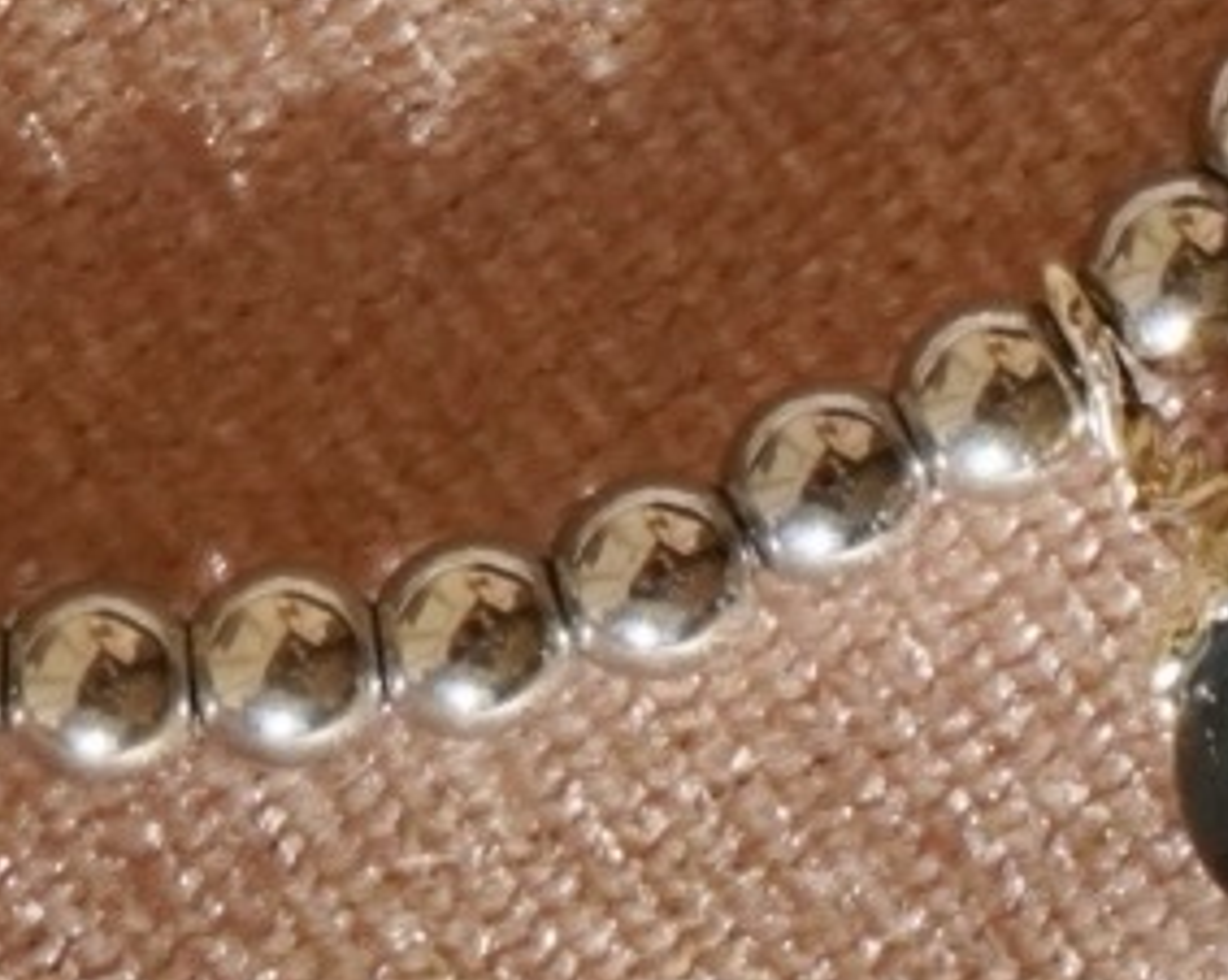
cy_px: -56
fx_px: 8390
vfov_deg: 6.7
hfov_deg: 8.4
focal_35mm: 231
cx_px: 712
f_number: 11
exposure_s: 1/3200
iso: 1600
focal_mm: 50
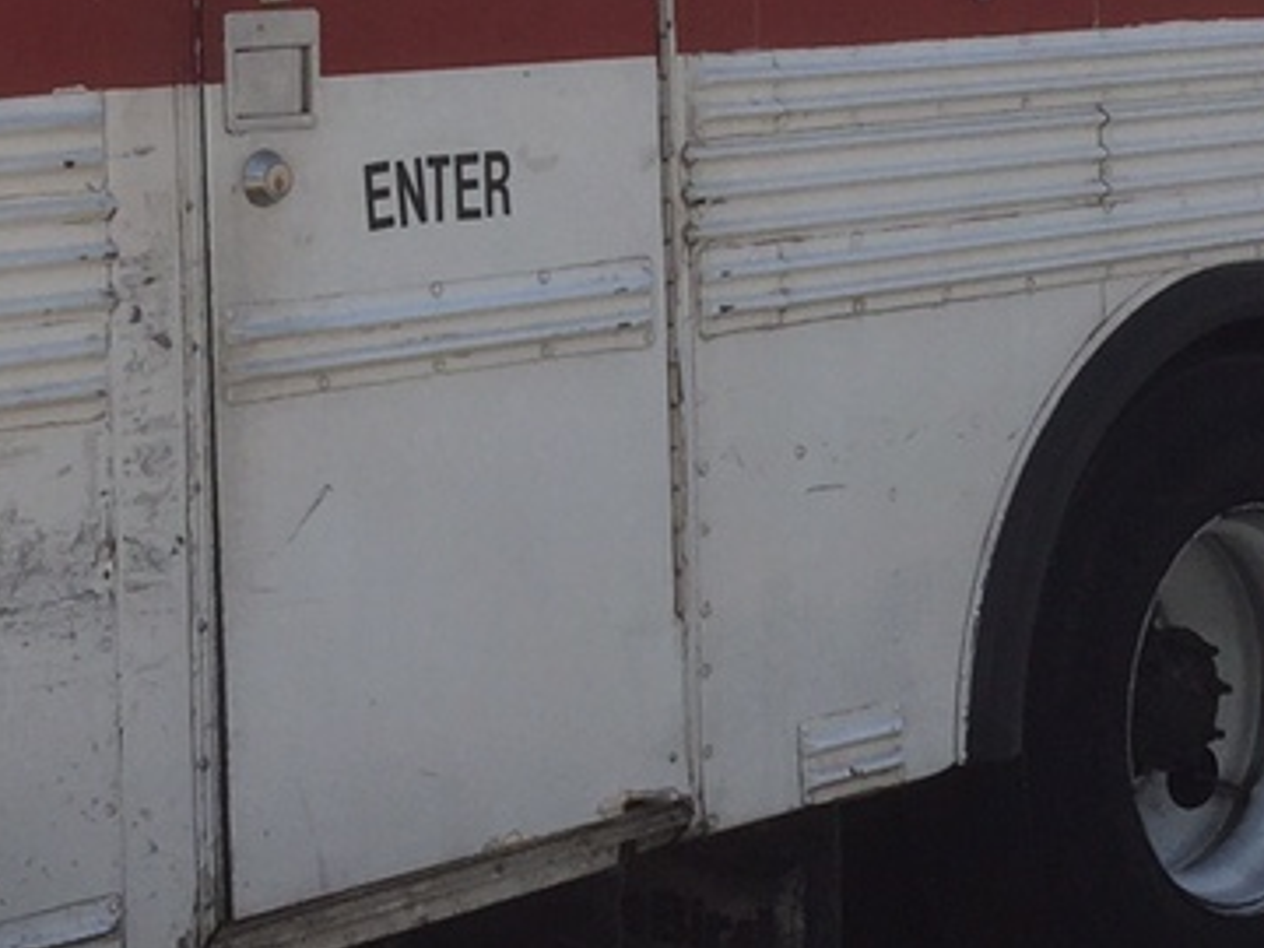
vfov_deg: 14.2
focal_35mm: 103
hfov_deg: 19.0
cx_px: 474
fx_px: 3761
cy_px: 35
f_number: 2.2
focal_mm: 4.15
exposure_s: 1/1319
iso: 32
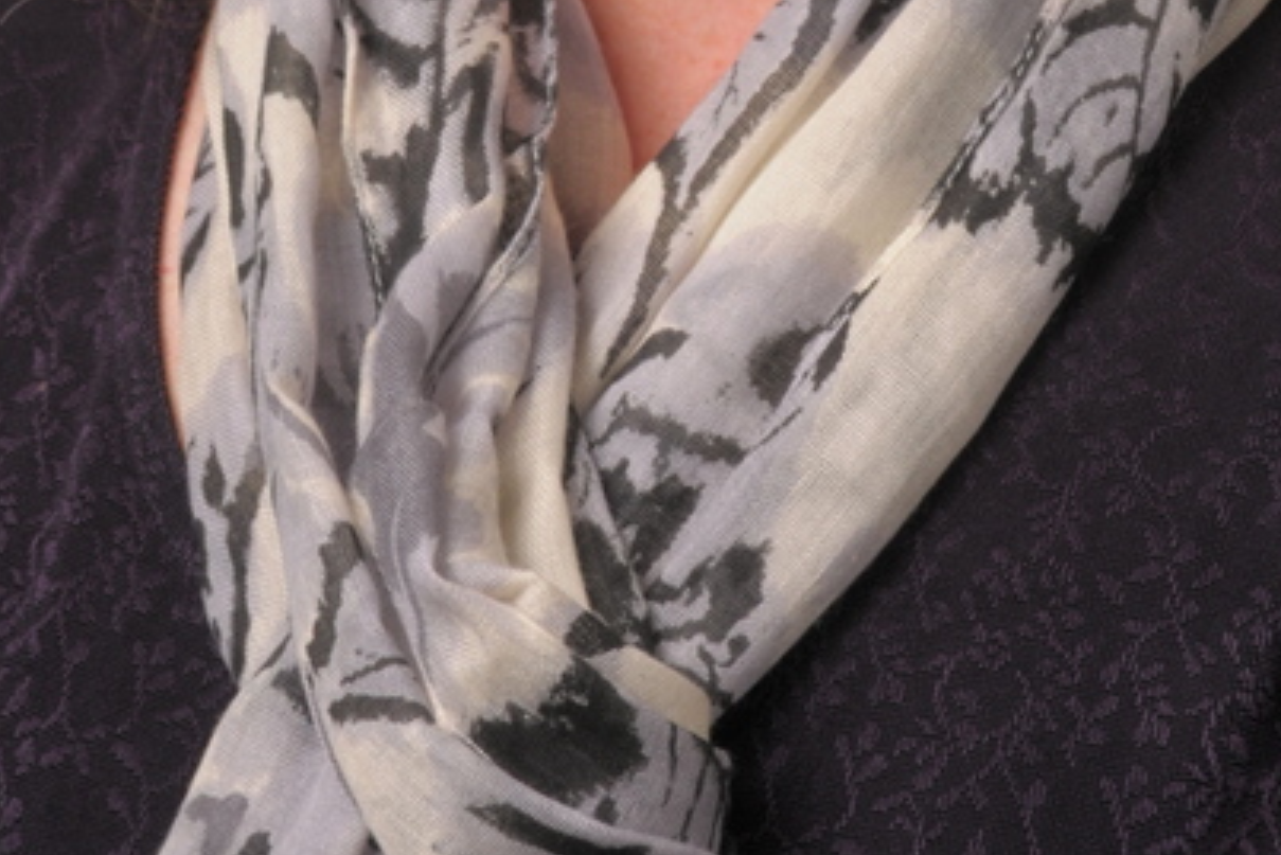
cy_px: -567
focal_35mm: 423
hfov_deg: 4.9
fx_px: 15056
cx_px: 769
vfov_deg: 3.2
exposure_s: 1/100
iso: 200
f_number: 16
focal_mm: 122
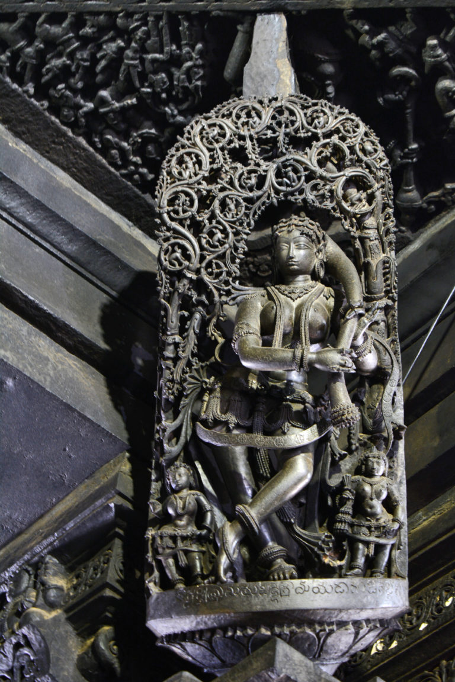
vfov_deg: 24.6
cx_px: 228
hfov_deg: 16.6
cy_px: 341
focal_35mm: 82
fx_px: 1564
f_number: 5.6
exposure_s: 1/4
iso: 500
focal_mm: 55
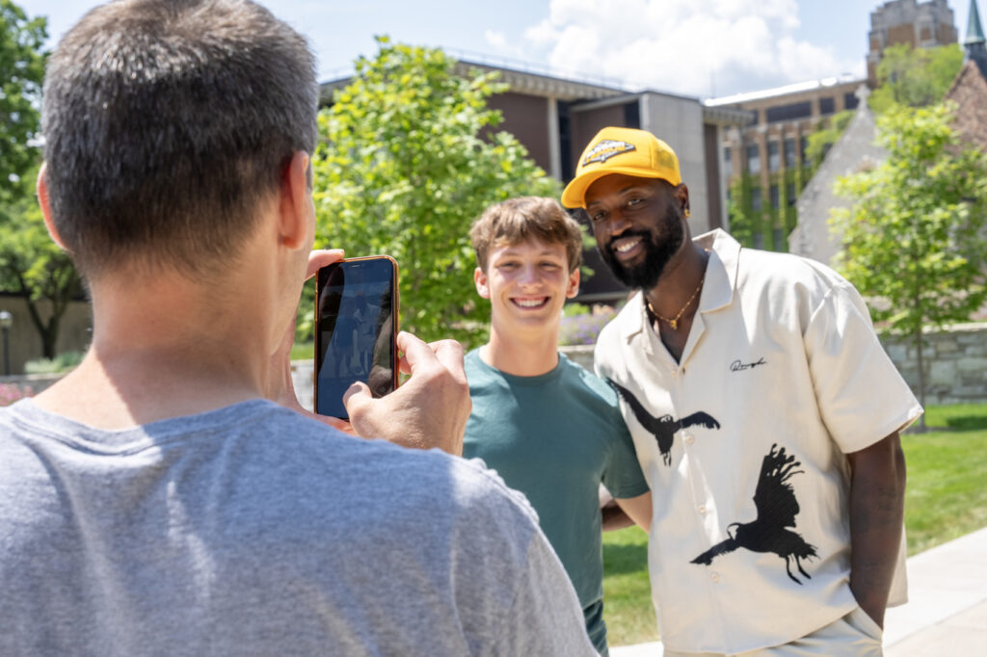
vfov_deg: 26.5
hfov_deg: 38.9
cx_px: 494
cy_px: 328
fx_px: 1398
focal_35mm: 51
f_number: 8
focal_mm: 51
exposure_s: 1/250
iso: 125
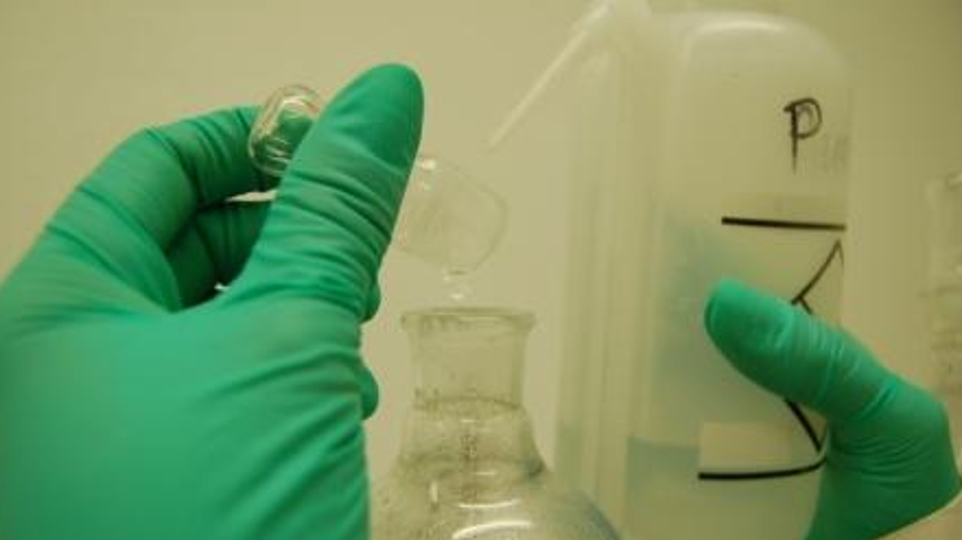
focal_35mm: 32
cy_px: 273
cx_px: 477
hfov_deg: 61.0
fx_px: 816
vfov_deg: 36.6
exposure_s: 1/40
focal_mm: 20
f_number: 3.8
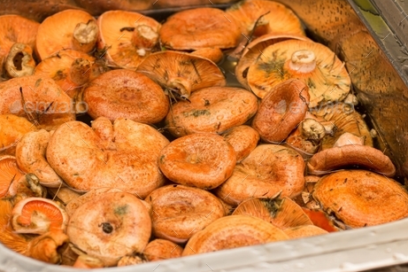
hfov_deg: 21.2
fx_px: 1088
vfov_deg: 14.2
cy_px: 148
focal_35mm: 96
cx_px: 179
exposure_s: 1/250
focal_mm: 50
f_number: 5
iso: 200
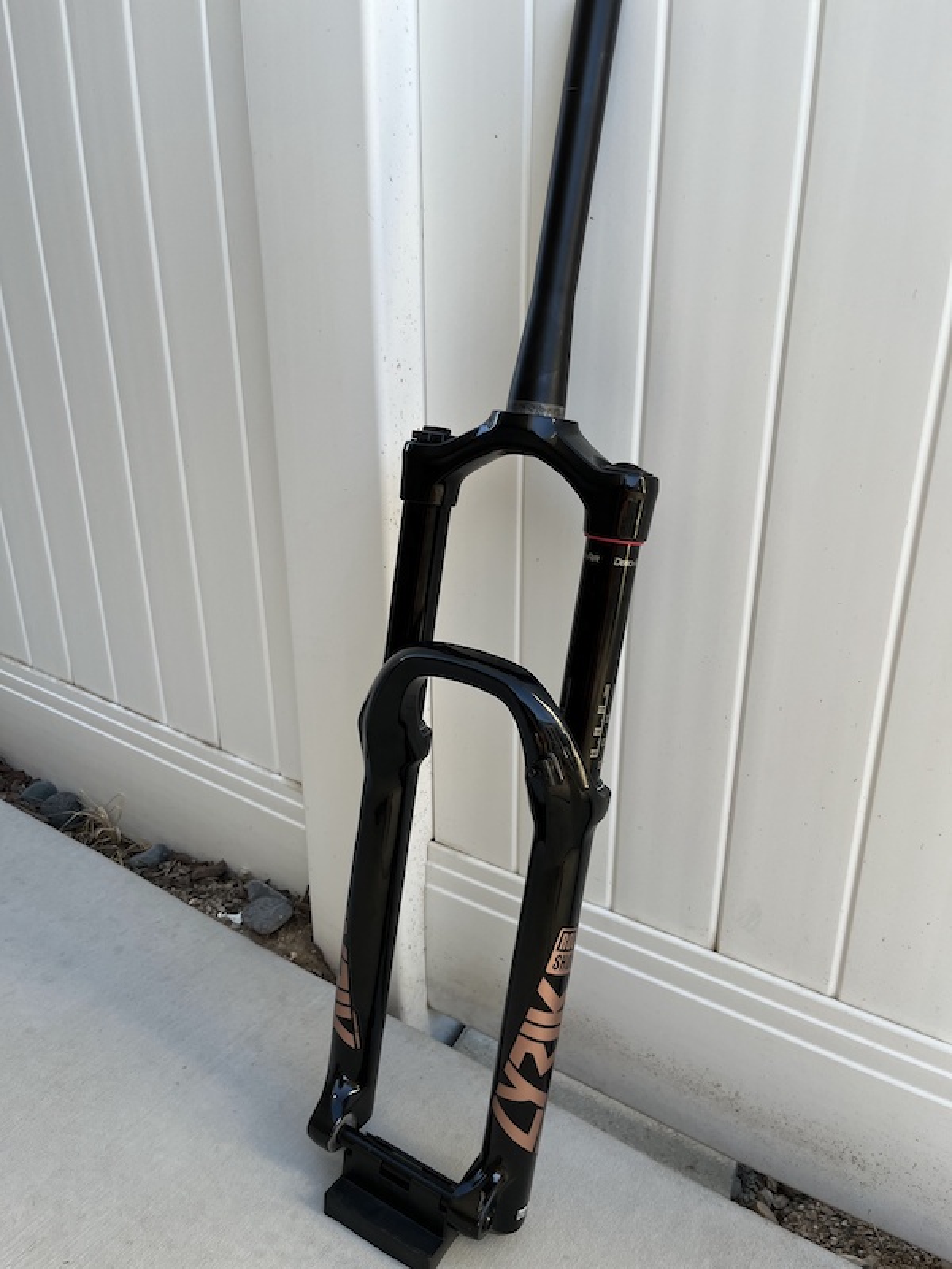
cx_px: 476
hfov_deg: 53.1
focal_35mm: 26
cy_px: 634
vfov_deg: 67.3
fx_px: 953
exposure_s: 1/235
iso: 40
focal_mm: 5.1
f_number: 1.6
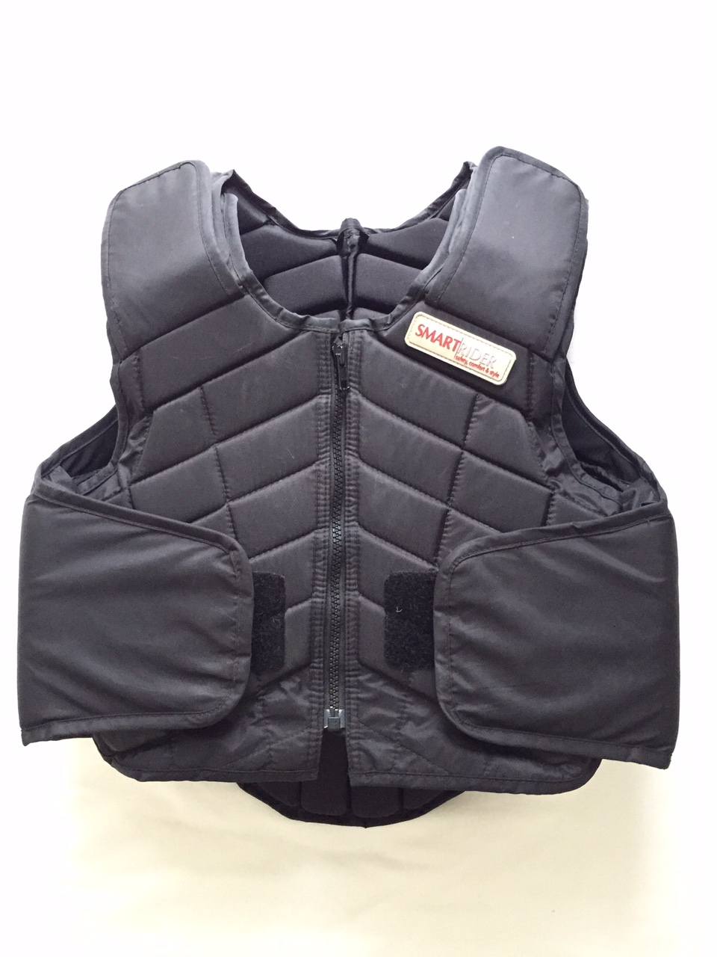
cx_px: 358
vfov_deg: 61.7
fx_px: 801
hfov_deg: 48.2
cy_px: 478
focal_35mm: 29
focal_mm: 4.15
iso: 400
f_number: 2.2
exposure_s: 1/15
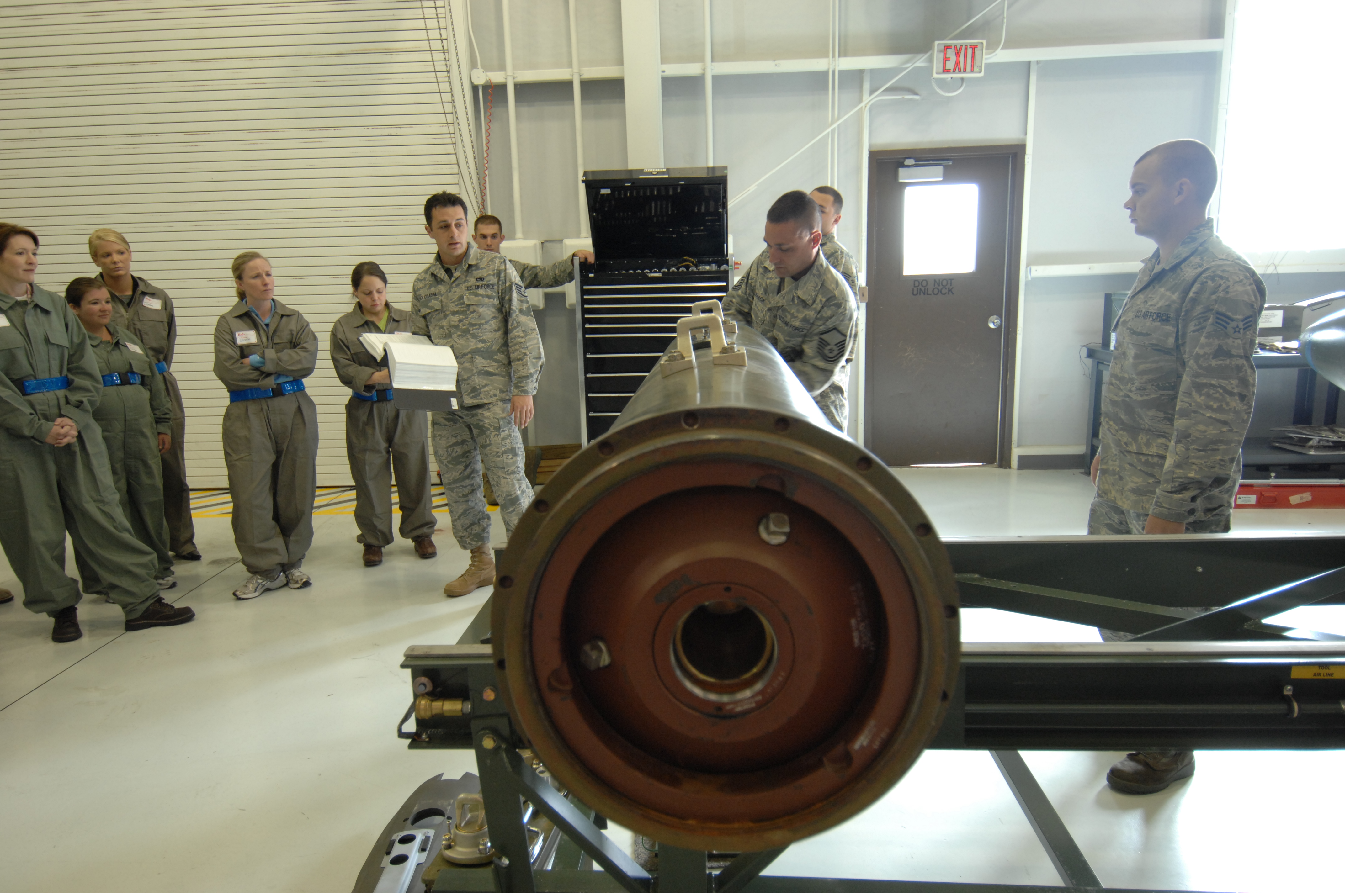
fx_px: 896
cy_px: 446
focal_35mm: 24
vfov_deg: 53.0
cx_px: 672
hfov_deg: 73.8
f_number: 4
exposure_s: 1/50
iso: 400
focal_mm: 16
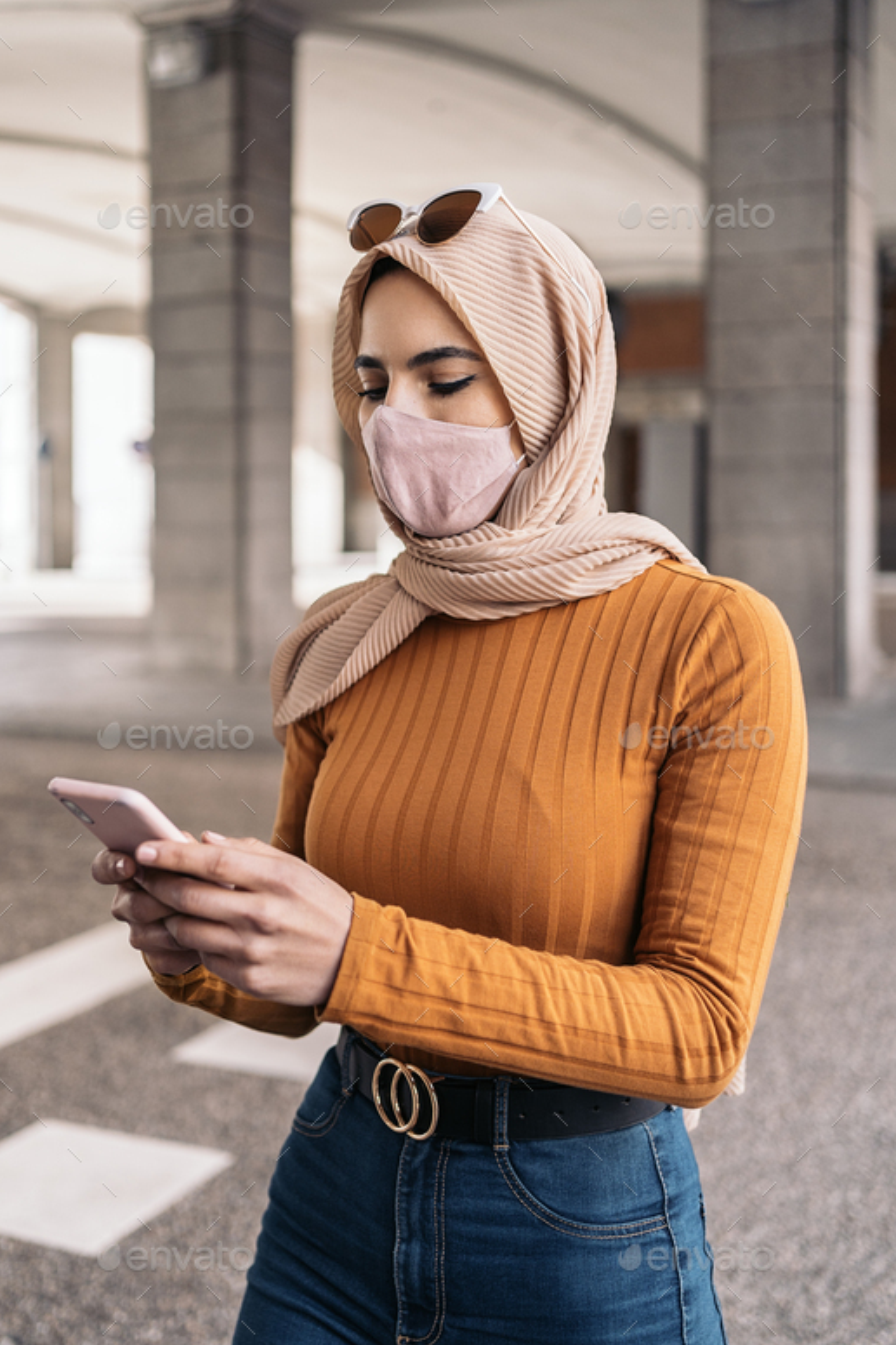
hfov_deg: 33.4
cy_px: 724
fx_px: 1493
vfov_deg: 48.4
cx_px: 431
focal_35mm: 40
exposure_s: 1/800
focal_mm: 35
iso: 100
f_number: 2.2
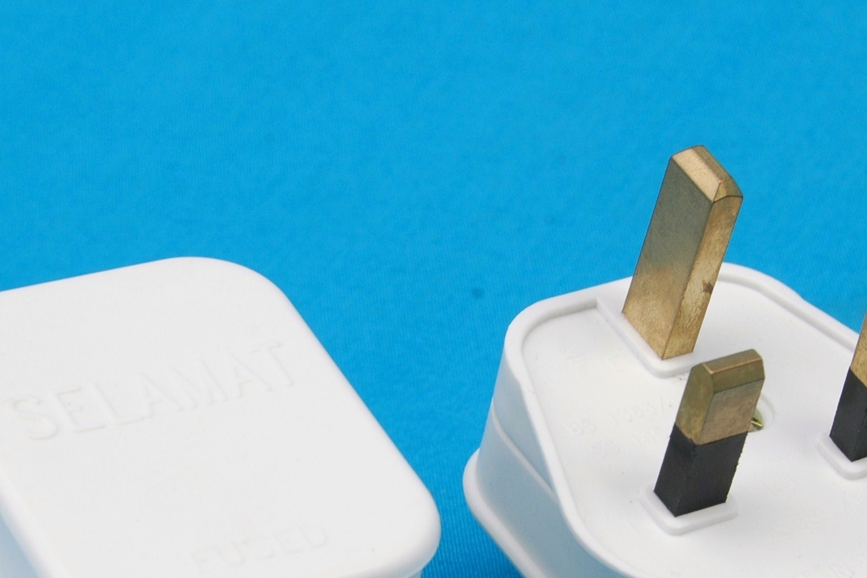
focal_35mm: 159
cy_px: 490
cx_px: 449
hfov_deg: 12.9
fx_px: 3828
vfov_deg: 8.6
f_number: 13
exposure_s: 1/60
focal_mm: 55
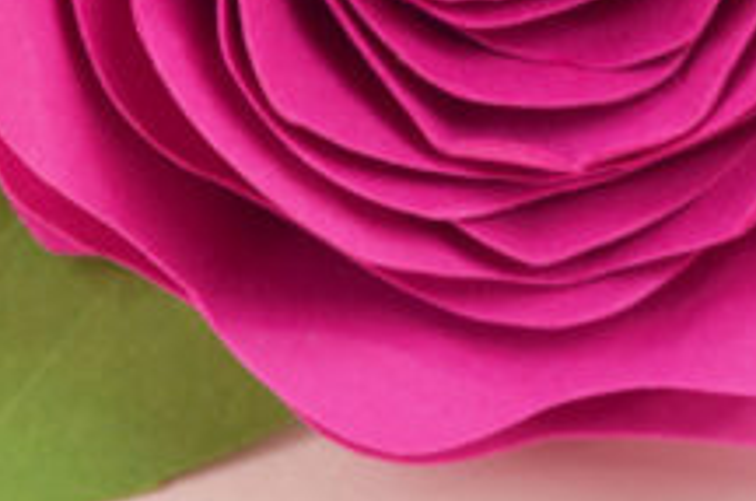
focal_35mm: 236
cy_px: -214
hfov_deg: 8.7
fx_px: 4940
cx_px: 751
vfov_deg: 5.7
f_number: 8
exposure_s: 1/20
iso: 100
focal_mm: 45
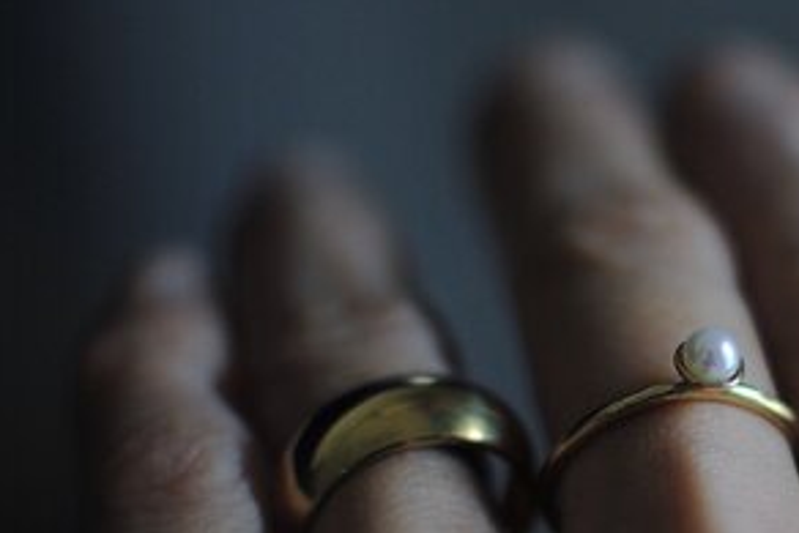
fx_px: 2556
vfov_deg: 11.9
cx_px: 692
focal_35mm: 115
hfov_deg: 17.5
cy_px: 380
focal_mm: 35
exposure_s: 1/400
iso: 400
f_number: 1.8
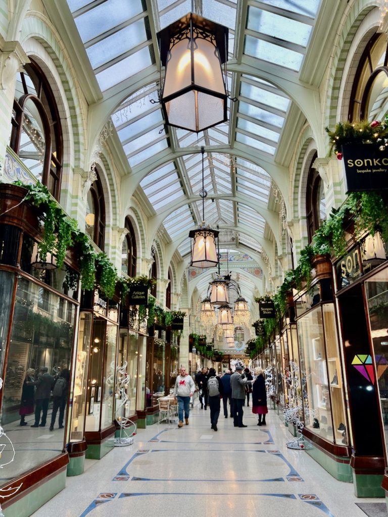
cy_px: 258
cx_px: 194
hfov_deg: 53.1
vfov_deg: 67.3
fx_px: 389
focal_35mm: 26
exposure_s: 1/158
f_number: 1.5
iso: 40
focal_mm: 5.7
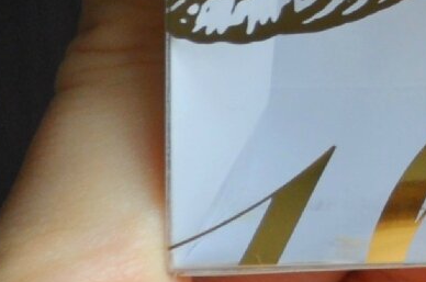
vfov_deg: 4.2
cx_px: 1073
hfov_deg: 6.2
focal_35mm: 317
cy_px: -460
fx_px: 3743
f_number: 5.3
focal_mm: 40
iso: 400
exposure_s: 1/125
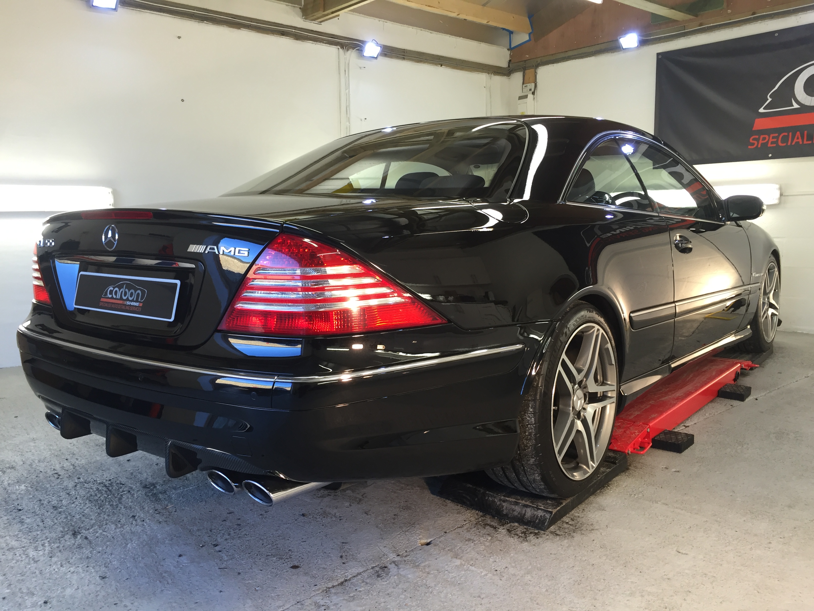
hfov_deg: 61.7
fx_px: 682
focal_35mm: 29
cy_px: 306
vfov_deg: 48.2
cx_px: 407
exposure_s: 1/33
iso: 32
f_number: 2.2
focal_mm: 4.15
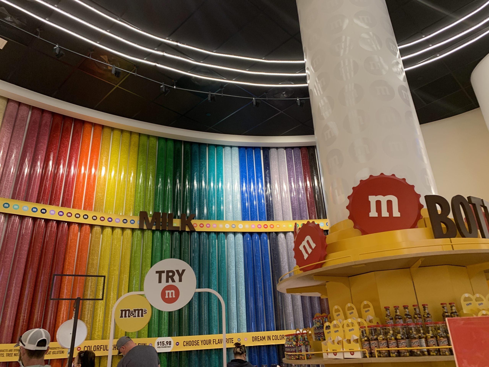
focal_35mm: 26
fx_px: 367
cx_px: 244
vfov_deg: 53.1
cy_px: 184
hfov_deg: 67.3
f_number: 1.8
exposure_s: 1/97
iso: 100
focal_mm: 4.25
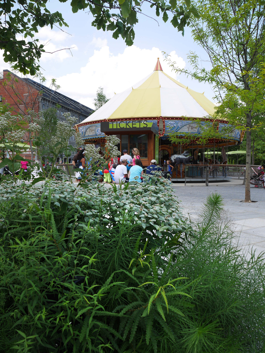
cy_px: 176
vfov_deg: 63.4
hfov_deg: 49.8
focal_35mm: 28
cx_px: 132
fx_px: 286
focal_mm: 14
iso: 200
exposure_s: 1/320
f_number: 6.3
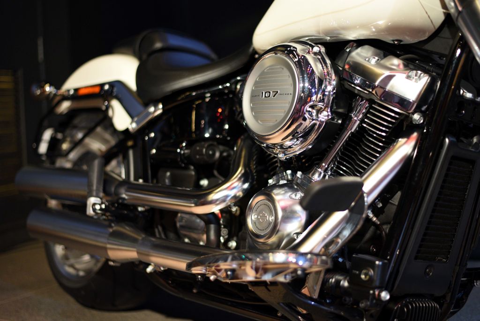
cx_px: 240
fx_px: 667
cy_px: 160
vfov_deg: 27.0
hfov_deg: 39.6
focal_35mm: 50
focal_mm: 50
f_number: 1.8
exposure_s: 1/80
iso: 1600
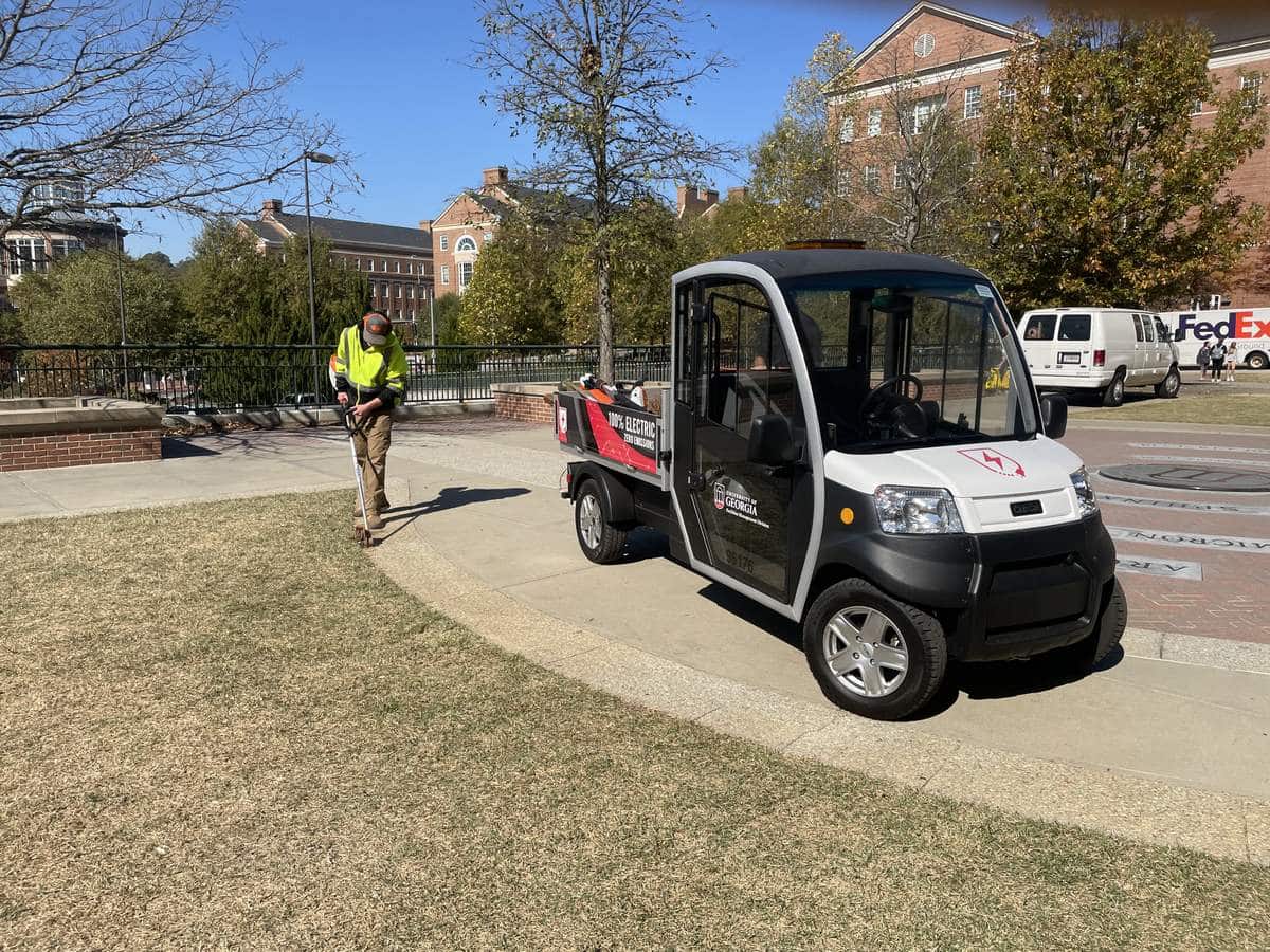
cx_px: 635
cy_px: 476
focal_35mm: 26
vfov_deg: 53.1
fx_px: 954
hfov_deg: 67.3
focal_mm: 4.2
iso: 32
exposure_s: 1/3610
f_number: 1.6
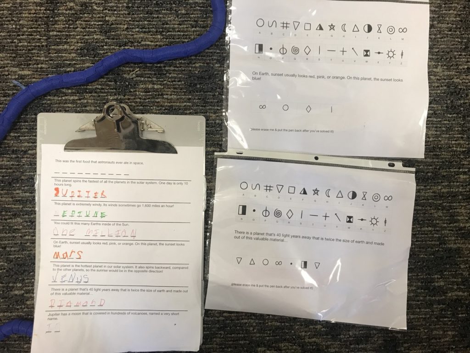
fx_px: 380
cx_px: 235
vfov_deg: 49.7
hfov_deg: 63.4
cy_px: 176
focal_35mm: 28
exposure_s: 1/33
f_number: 1.8
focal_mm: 3.99
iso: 25
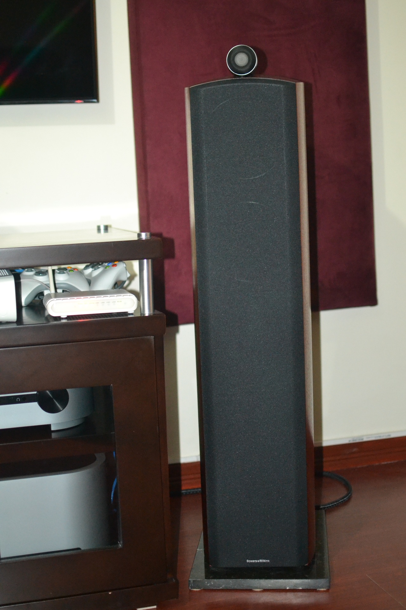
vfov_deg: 37.9
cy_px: 305
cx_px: 203
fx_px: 888
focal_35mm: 52
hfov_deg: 25.8
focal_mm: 35
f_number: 1.8
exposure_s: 1/60
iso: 2500
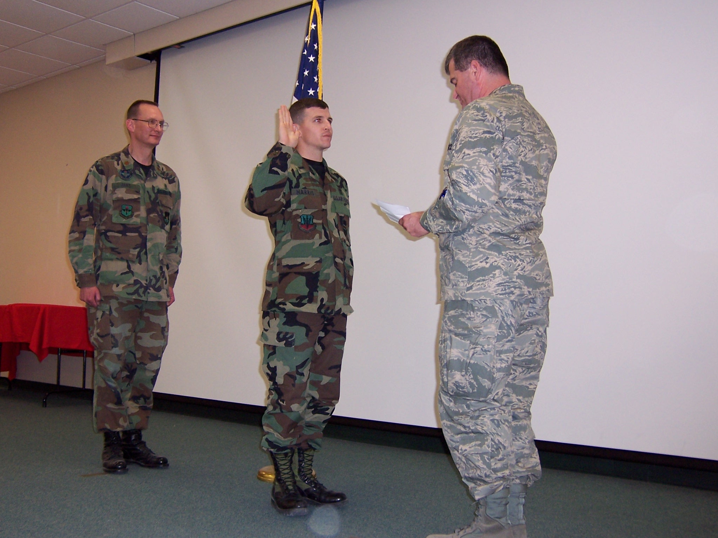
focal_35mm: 40
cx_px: 359
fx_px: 830
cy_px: 269
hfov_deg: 46.8
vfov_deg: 36.0
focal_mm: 6.7
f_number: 3.4
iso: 140
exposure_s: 1/60
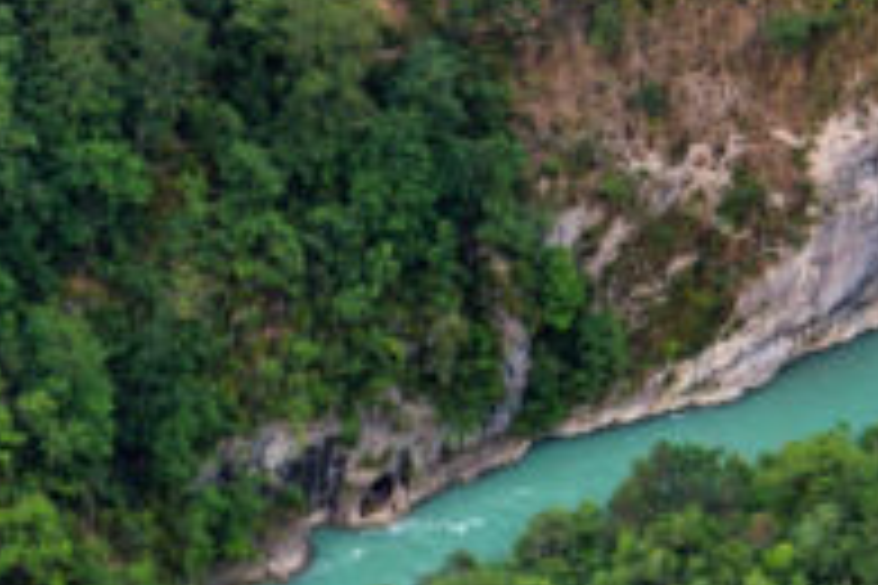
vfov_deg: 5.0
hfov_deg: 7.5
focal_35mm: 271
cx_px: -396
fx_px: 6609
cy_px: 1017
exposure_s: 1/50
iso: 400
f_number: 6.3
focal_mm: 55
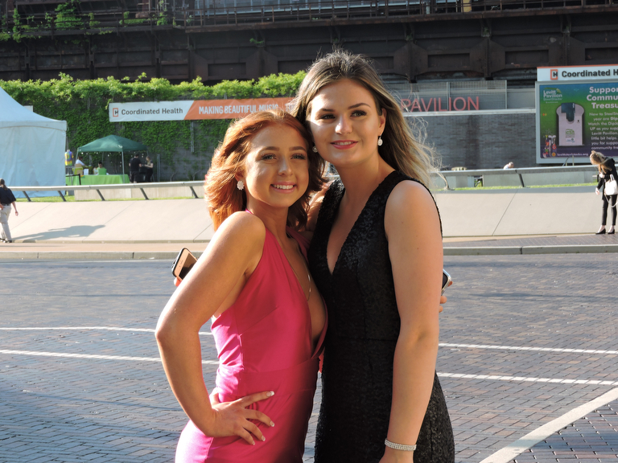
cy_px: 232
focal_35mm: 95
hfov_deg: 20.7
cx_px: 309
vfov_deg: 15.6
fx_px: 1696
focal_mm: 17
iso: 100
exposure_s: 1/160
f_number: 4.8
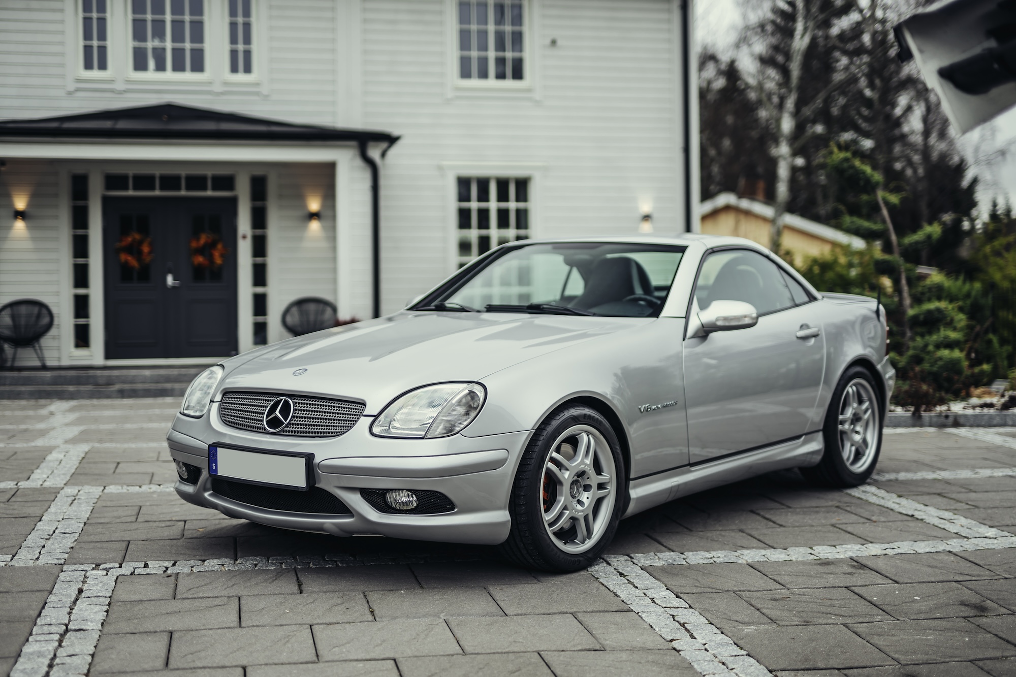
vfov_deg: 27.0
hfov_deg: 39.6
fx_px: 1411
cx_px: 508
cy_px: 338
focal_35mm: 50
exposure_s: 1/100
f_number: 1.4
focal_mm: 50
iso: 50
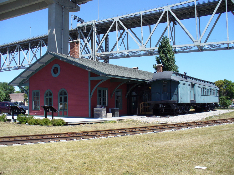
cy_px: 88
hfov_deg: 50.1
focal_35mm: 37
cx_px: 117
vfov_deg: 38.7
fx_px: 250
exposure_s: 1/250
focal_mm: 6.1
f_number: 5.6
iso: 80
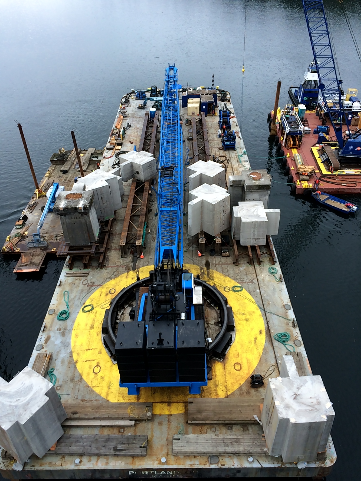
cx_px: 180
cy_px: 240
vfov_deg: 61.7
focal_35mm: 29
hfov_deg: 48.2
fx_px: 403
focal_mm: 4.15
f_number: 2.2
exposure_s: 1/159
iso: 32
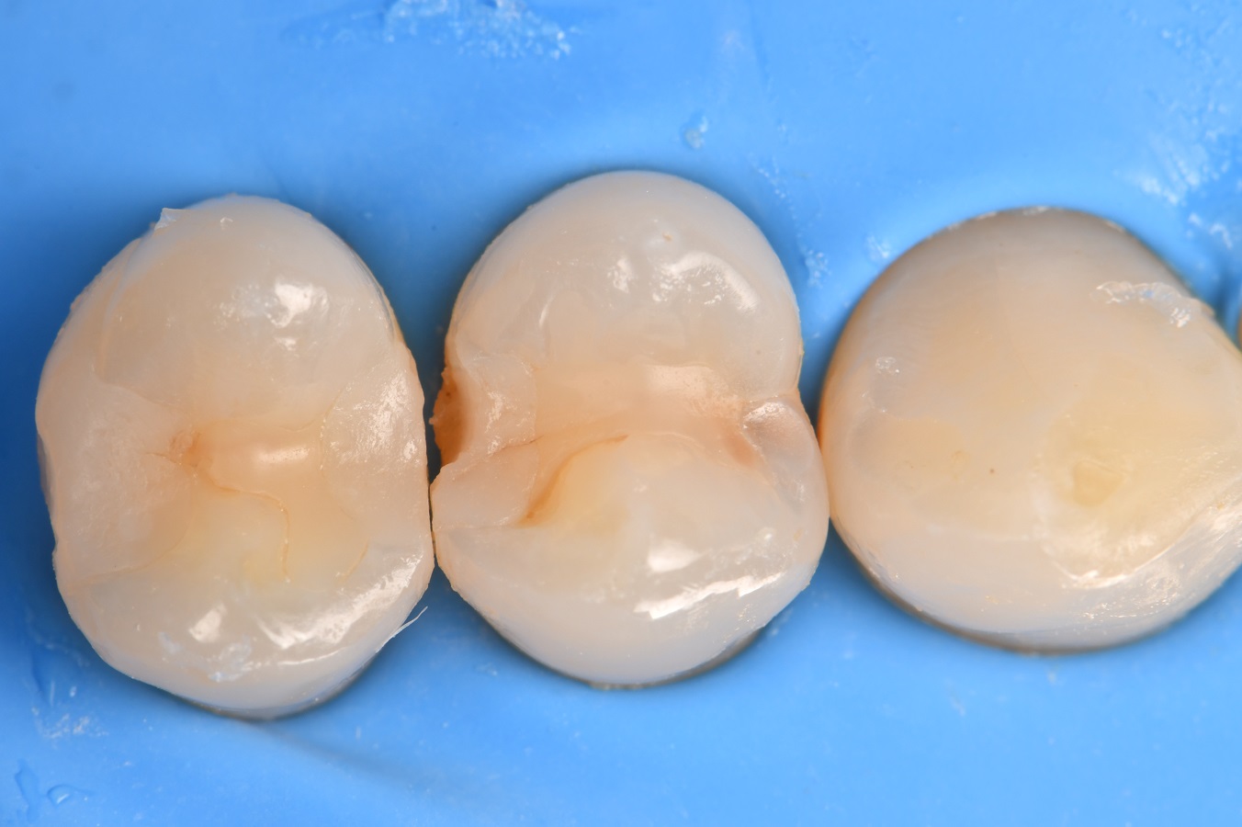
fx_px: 5414
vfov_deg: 8.7
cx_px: 621
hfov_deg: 13.1
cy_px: 414
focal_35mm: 157
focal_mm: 105
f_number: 32
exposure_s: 1/160
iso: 200
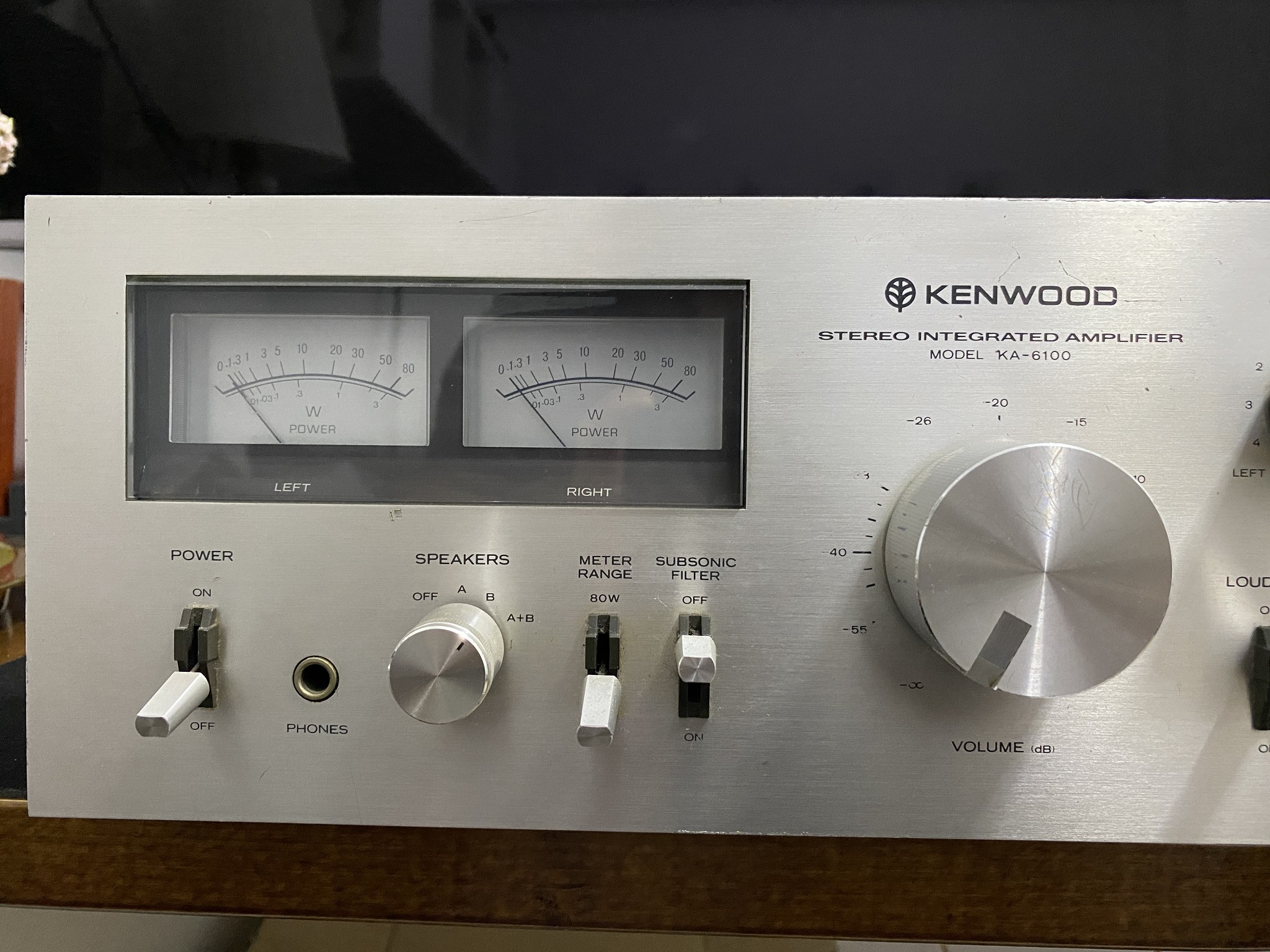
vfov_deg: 53.1
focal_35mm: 26
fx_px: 954
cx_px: 635
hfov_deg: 67.3
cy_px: 476
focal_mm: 4.25
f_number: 1.8
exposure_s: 1/40
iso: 500
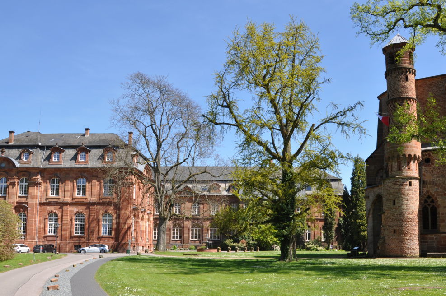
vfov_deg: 37.5
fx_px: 433
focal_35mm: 35
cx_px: 253
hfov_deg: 54.3
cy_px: 191
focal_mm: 18
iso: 200
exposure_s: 1/250
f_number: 8
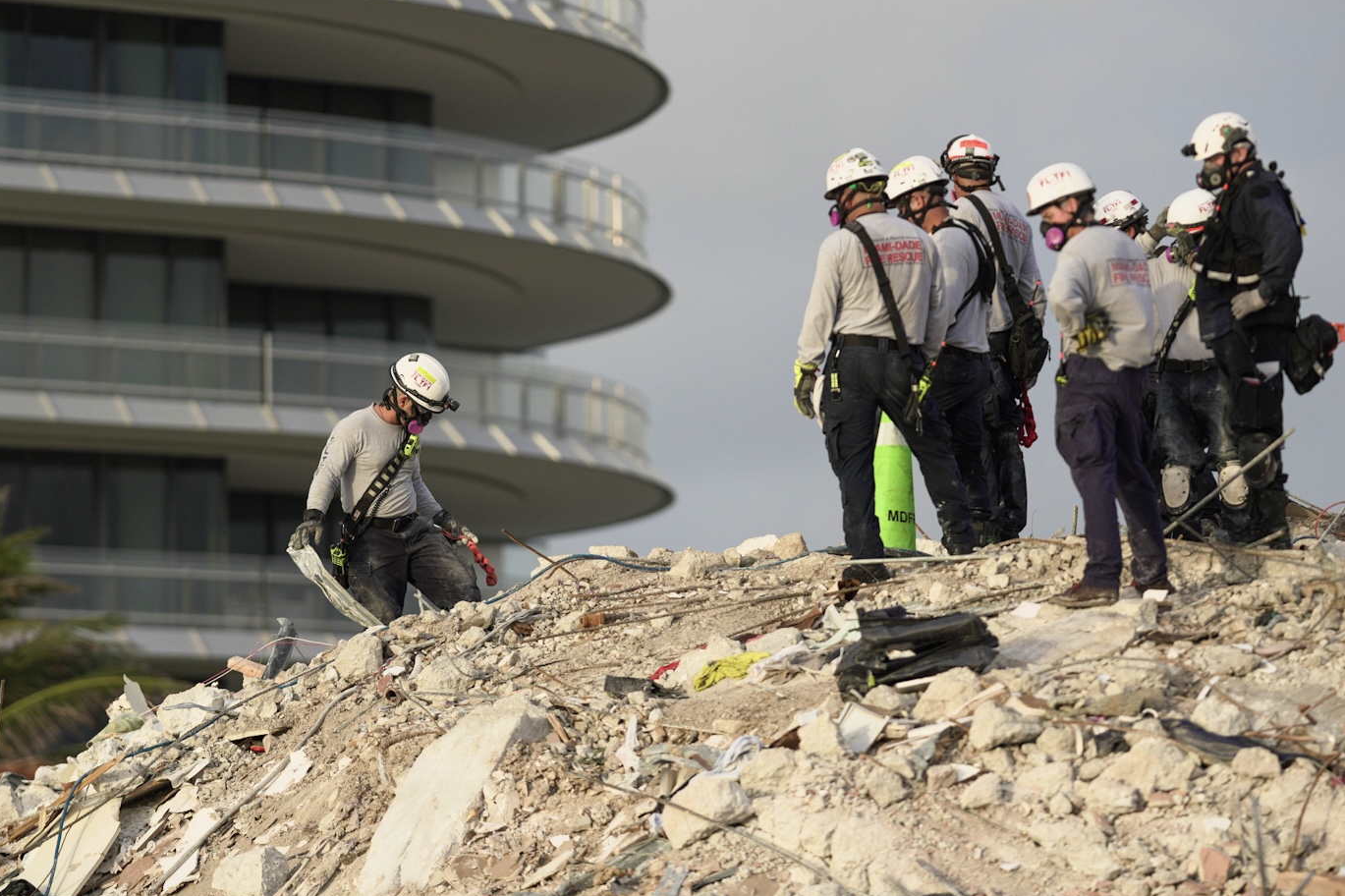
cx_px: 624
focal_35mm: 202
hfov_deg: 10.2
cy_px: 415
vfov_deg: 6.8
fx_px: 7545
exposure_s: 1/2000
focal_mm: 135
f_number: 1.8
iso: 125
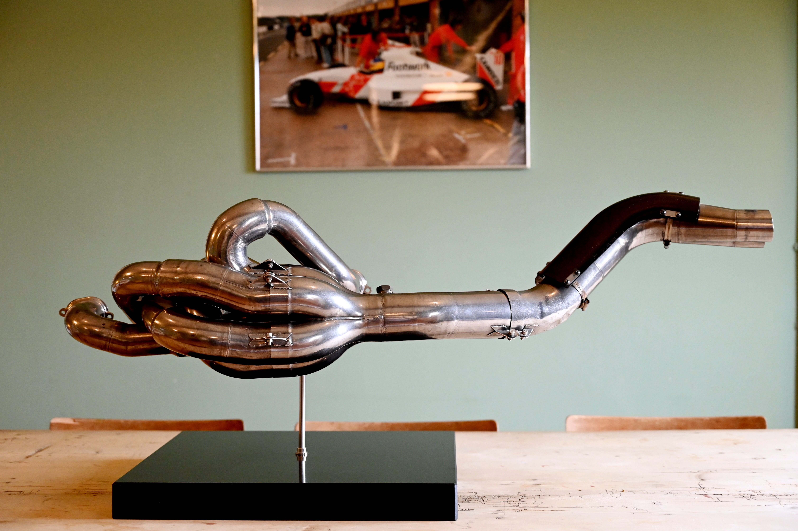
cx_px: 399
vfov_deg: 24.2
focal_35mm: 56
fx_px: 1240
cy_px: 266
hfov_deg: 35.7
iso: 3200
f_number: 4
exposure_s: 1/160
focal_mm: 56
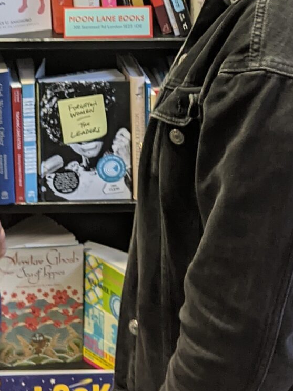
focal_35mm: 93
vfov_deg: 20.4
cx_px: 109
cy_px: 1
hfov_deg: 15.9
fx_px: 1050
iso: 139
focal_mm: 4.44
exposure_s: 1/50
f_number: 1.8
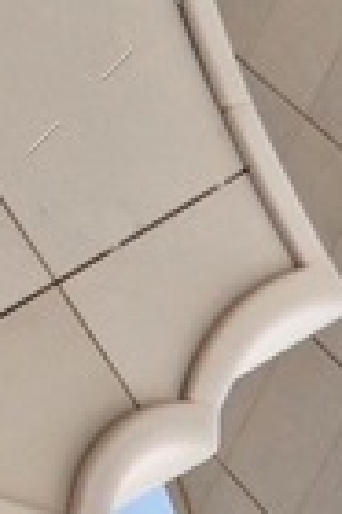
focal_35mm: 229
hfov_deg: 5.7
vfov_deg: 8.6
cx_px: 872
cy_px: 922
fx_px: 3271
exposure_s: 1/4000
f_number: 4.5
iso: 400
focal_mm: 24
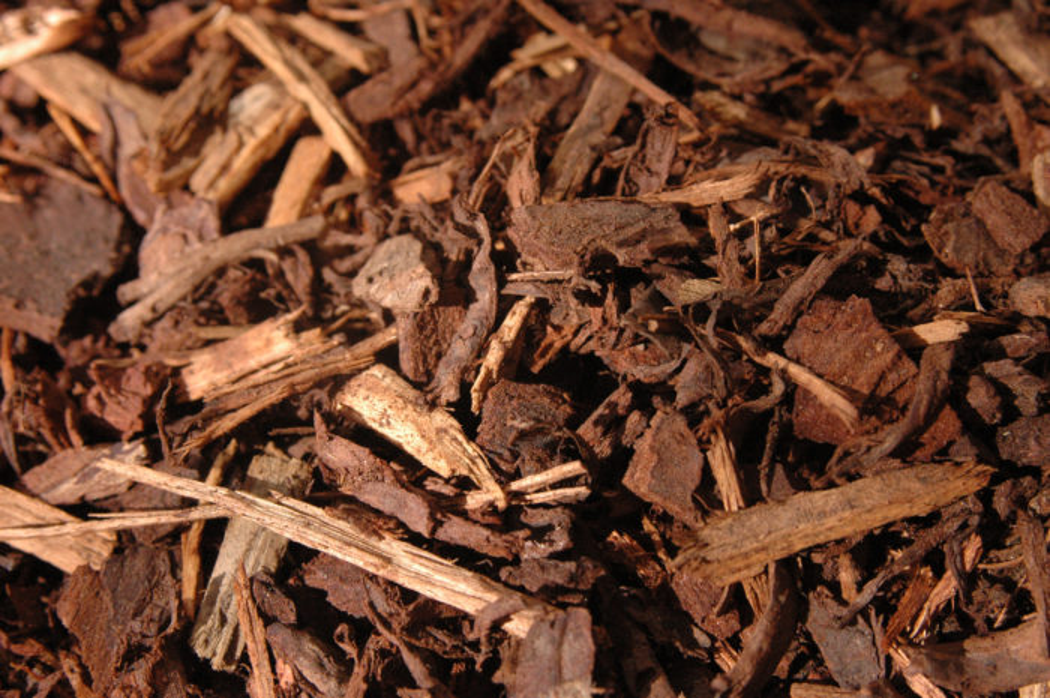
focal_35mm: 82
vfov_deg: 16.5
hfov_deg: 24.6
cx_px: 525
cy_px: 349
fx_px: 2403
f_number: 7.1
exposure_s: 1/1000
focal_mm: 55
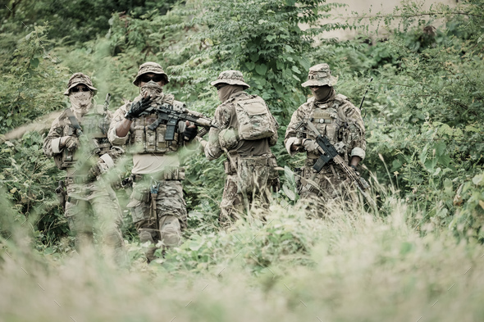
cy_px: 161
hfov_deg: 13.3
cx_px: 242
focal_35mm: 155
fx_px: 2083
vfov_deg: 8.8
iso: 1250
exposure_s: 1/3448
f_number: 2.8
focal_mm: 155
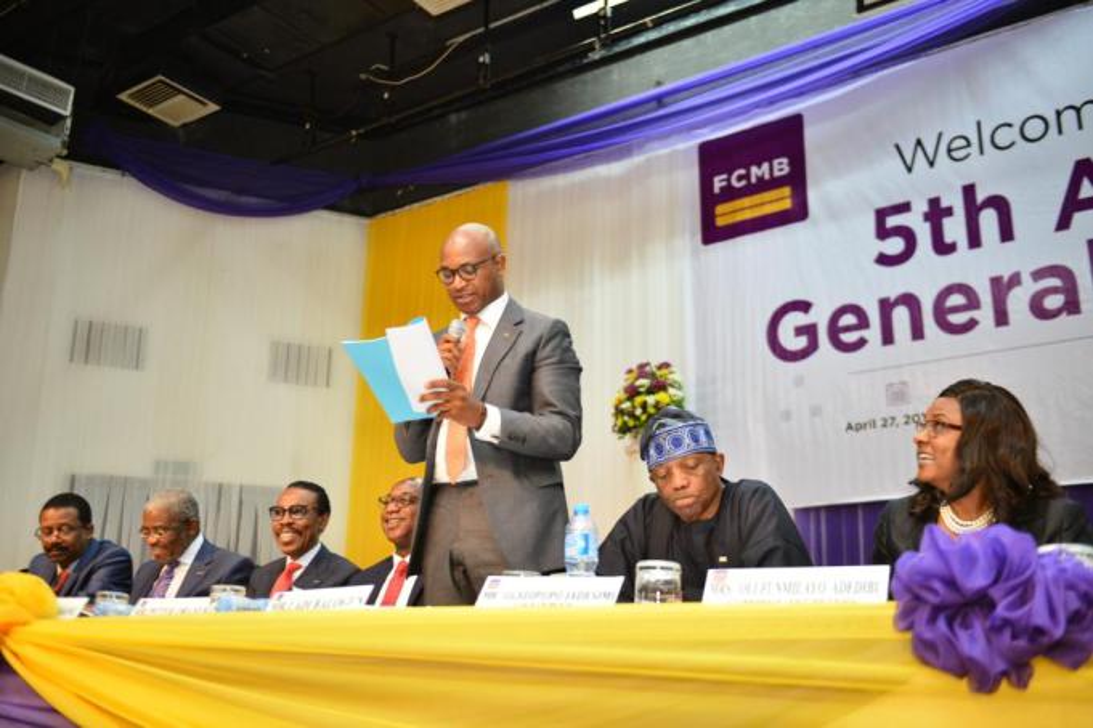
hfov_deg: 53.1
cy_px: 364
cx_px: 546
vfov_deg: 36.9
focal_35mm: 36
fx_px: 1093
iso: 2000
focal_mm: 36
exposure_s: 1/100
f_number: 2.8
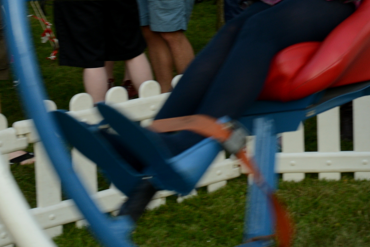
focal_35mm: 81
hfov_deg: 23.5
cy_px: -23
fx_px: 833
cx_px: 409
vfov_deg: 16.4
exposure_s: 1/80
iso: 250
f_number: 8
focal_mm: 32
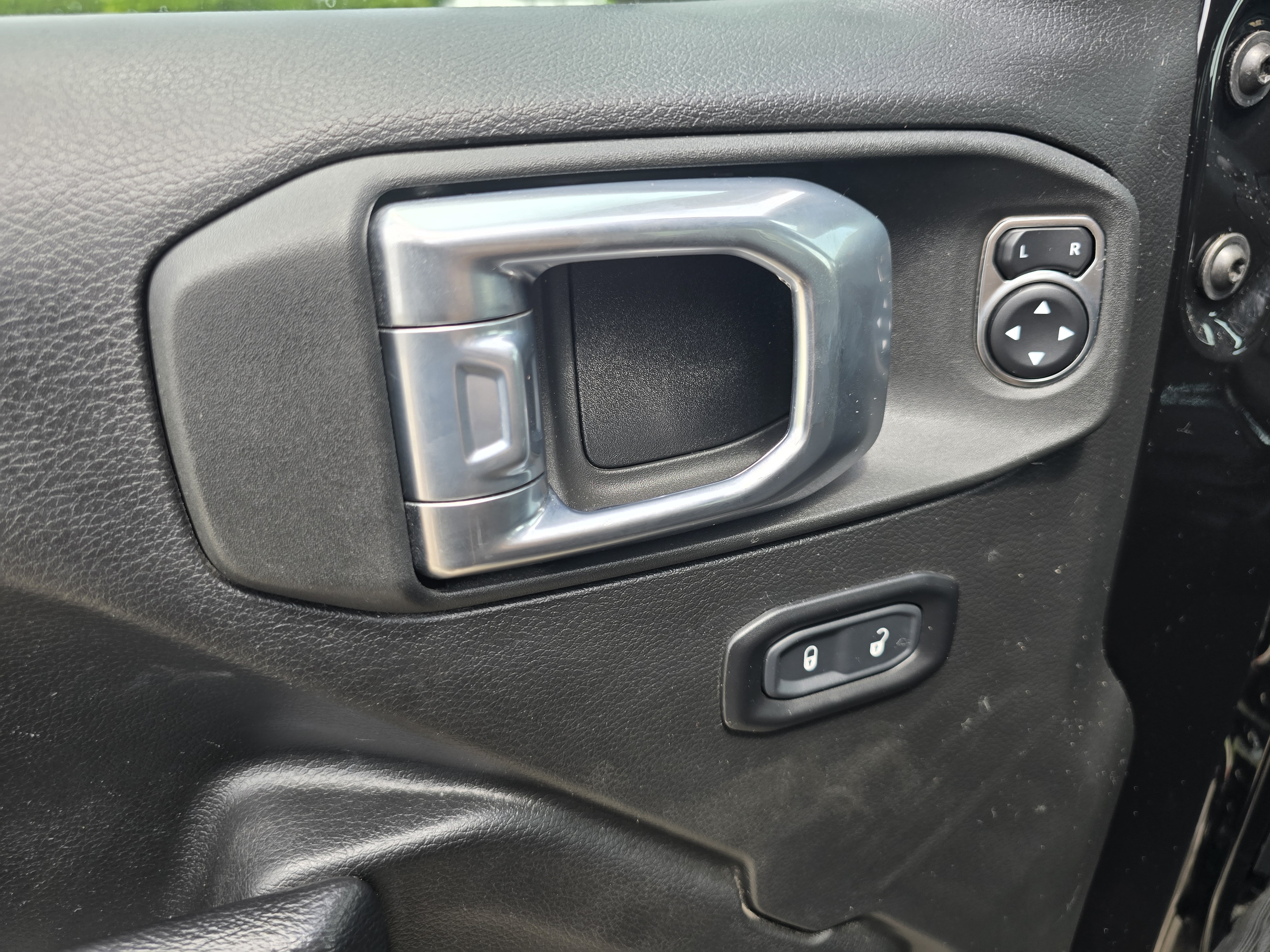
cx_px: 635
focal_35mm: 23
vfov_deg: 58.9
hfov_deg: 73.9
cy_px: 476
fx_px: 844
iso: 20
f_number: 1.7
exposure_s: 1/180
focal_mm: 6.3
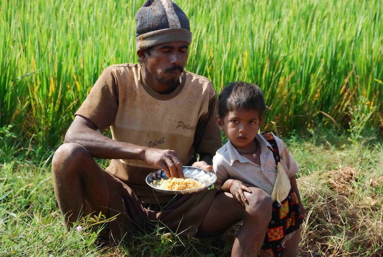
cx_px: 192
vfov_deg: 9.7
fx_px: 1518
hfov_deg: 14.4
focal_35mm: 142
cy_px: 128
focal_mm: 95
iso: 320
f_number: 10
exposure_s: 1/200
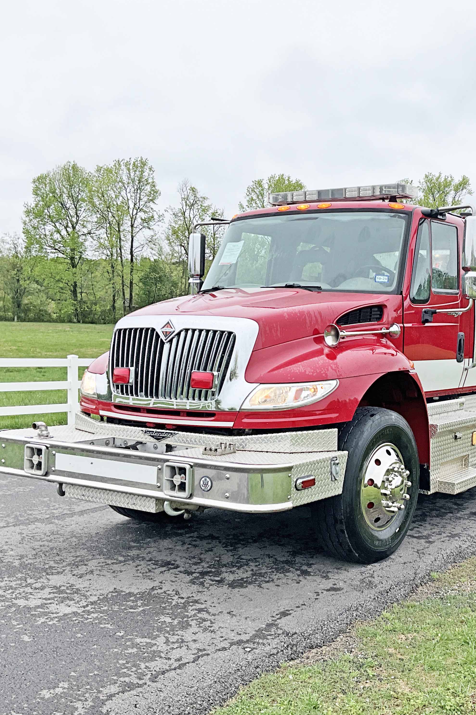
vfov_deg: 47.4
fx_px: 813
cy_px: 360
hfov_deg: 31.9
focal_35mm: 41
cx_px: 370
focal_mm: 3
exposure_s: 1/370
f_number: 1.8
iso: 25
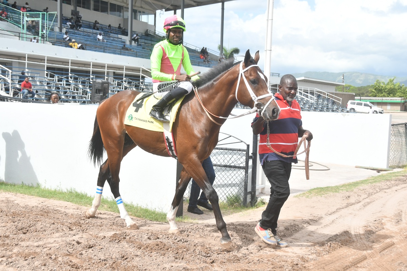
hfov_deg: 41.1
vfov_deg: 28.1
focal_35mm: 48
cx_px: 204
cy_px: 136
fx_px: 543
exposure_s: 1/1250
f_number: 5.6
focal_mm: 32
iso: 400
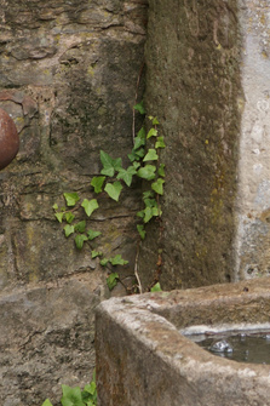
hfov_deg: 4.7
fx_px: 3266
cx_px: 355
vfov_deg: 7.1
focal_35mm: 290
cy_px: 168
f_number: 4.5
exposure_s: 1/125
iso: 100
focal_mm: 60
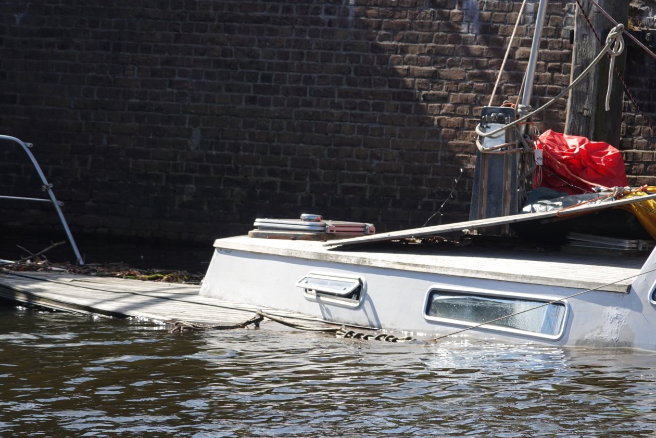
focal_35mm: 663
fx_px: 12089
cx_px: 385
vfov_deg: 2.1
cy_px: 256
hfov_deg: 3.1
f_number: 4
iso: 100
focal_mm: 189.74
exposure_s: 1/500
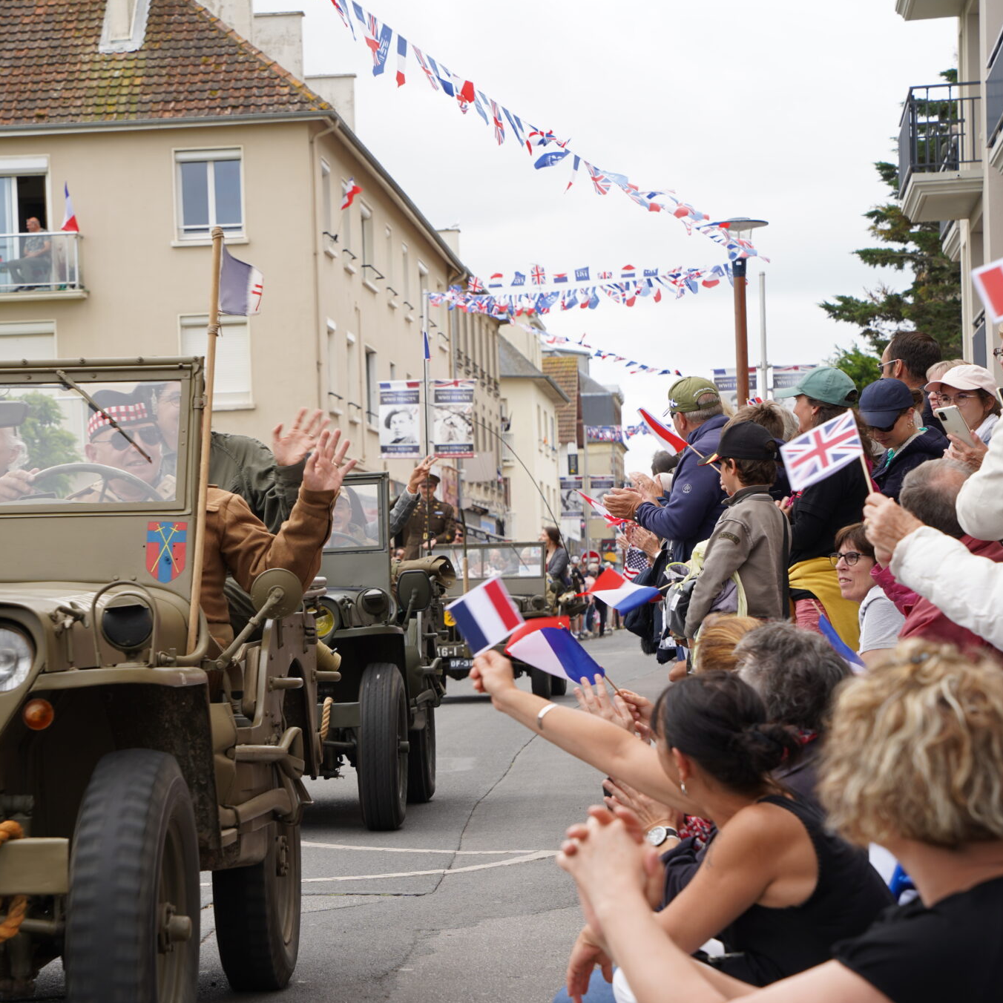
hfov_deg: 16.8
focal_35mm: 103
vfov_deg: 16.9
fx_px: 3376
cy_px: 503
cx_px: 283
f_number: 8
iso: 125
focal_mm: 80
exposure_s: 1/160
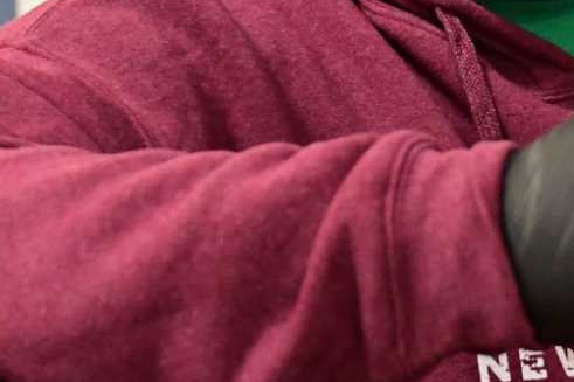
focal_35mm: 169
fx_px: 2695
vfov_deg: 8.1
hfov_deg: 11.8
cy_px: 80
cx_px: 758
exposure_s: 1/60
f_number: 3.2
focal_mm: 27
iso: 3200
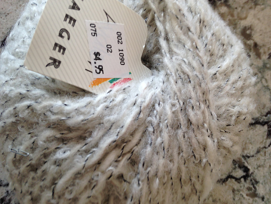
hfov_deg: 55.4
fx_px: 258
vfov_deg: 42.9
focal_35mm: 33
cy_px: 102
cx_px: 136
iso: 50
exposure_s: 1/60
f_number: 2.4
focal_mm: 4.12
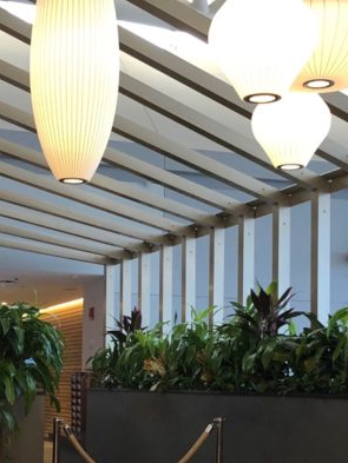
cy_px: 339
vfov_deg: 26.4
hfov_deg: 20.1
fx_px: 978
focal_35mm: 73
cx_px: 122
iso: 40
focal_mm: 4
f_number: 1.8
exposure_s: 1/20
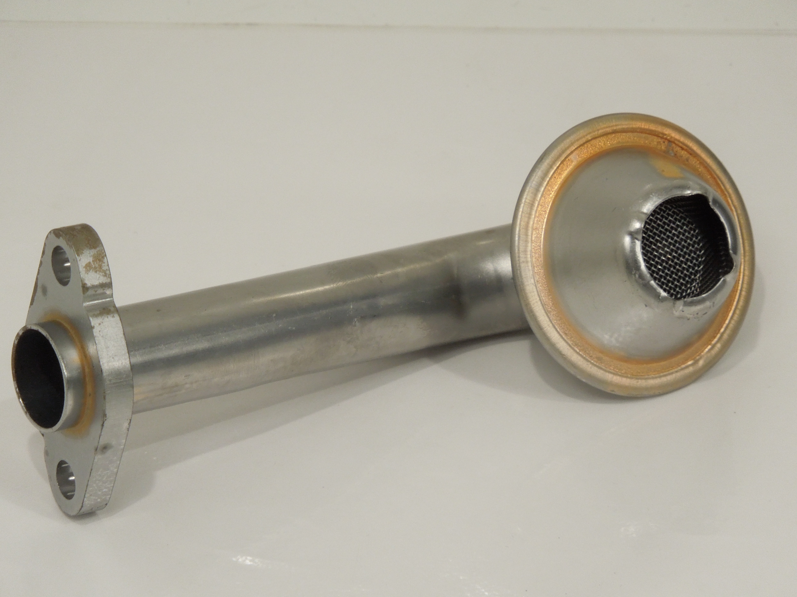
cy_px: 298
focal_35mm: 214
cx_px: 398
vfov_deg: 6.9
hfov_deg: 9.2
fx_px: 4927
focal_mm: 38.6
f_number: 5.1
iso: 400
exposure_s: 1/60
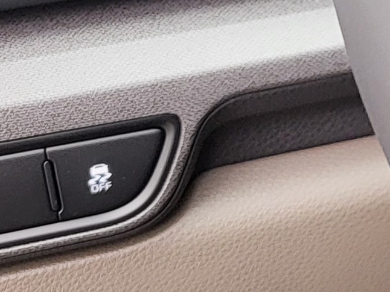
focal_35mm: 161
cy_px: 29
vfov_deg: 9.2
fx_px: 1813
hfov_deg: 10.2
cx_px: 1029
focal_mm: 5.4
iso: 40
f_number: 1.8
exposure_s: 1/120
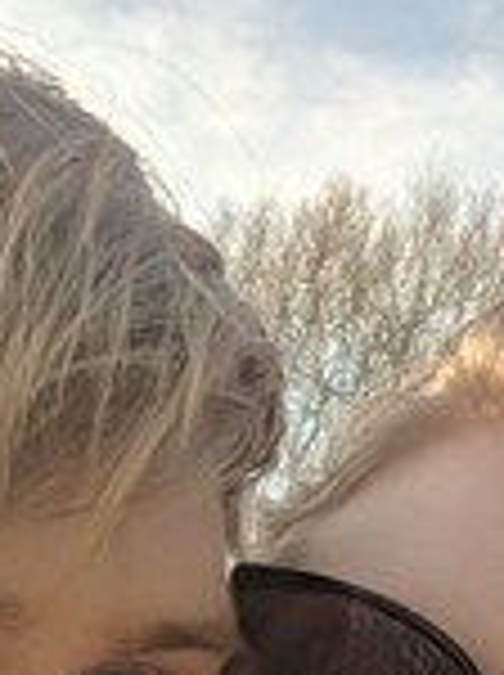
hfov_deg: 13.8
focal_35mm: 107
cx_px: 270
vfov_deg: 17.4
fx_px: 2083
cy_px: 850
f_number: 2.4
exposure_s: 1/1076
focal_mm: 3.38
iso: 58
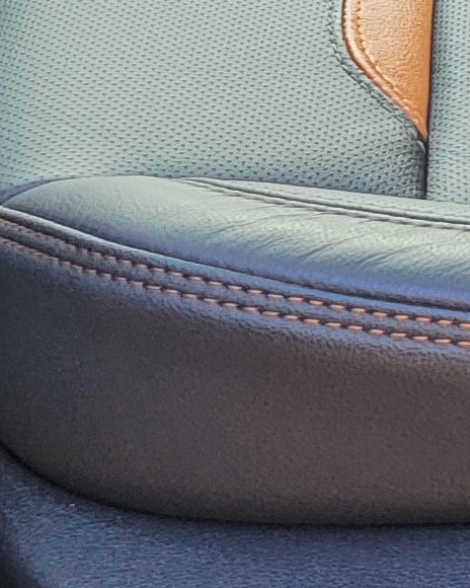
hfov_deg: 8.3
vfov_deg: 10.3
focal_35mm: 175
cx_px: 995
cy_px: -546
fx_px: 3043
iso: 40
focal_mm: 5.4
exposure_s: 1/120
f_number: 1.8
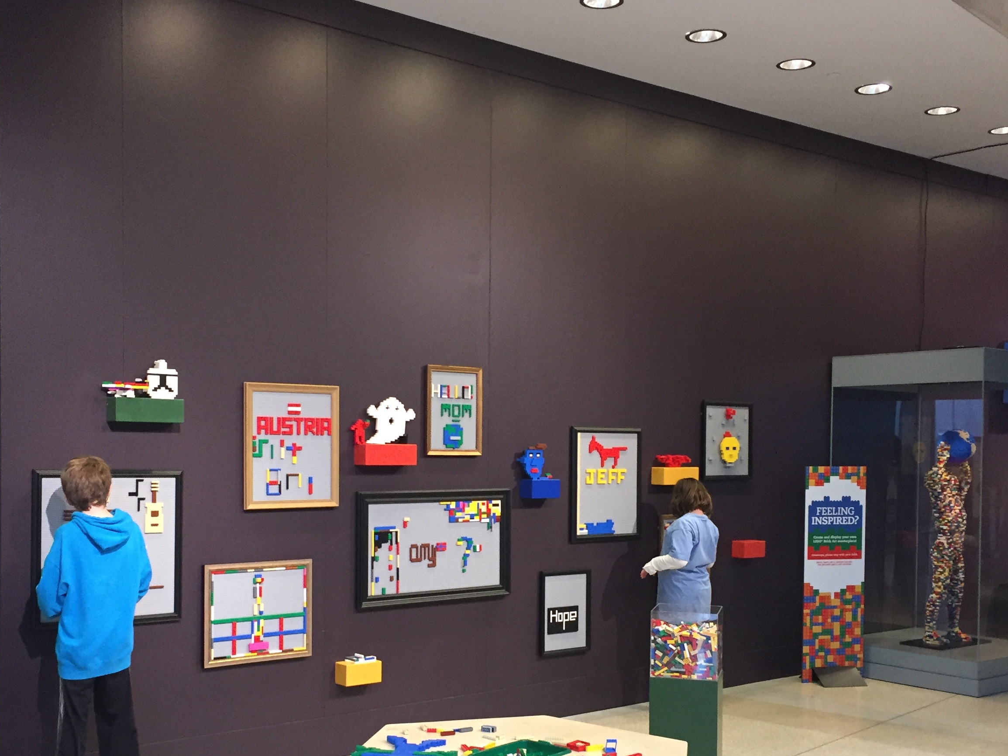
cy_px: 481
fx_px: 1194
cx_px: 478
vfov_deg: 34.9
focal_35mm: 41
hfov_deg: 45.8
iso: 160
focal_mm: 4.15
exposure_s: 1/30
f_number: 2.2
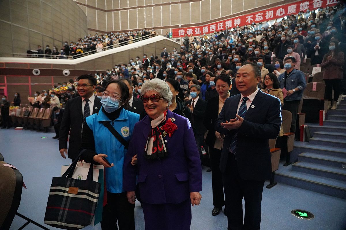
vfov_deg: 53.1
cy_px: 115
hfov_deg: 73.7
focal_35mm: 24
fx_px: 231
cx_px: 173
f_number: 4
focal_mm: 24
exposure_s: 1/500
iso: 12800
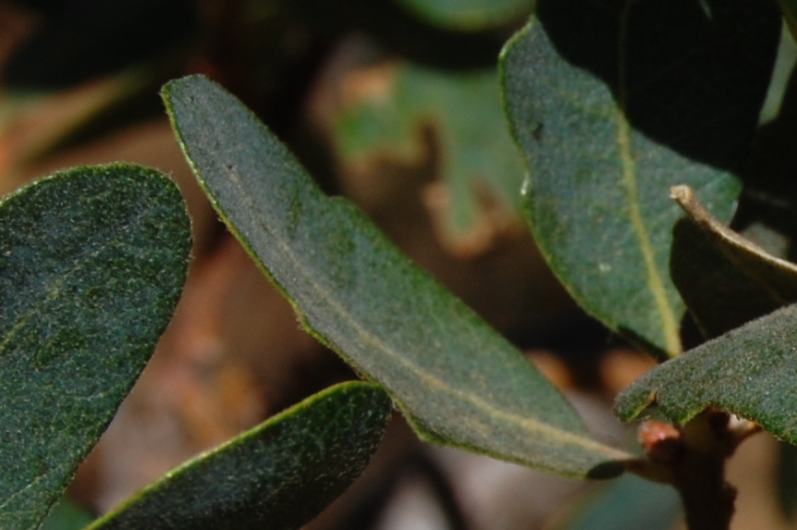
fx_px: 6364
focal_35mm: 288
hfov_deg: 7.0
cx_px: 1280
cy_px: 690
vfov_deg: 4.7
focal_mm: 55
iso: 200
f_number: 16
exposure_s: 1/125
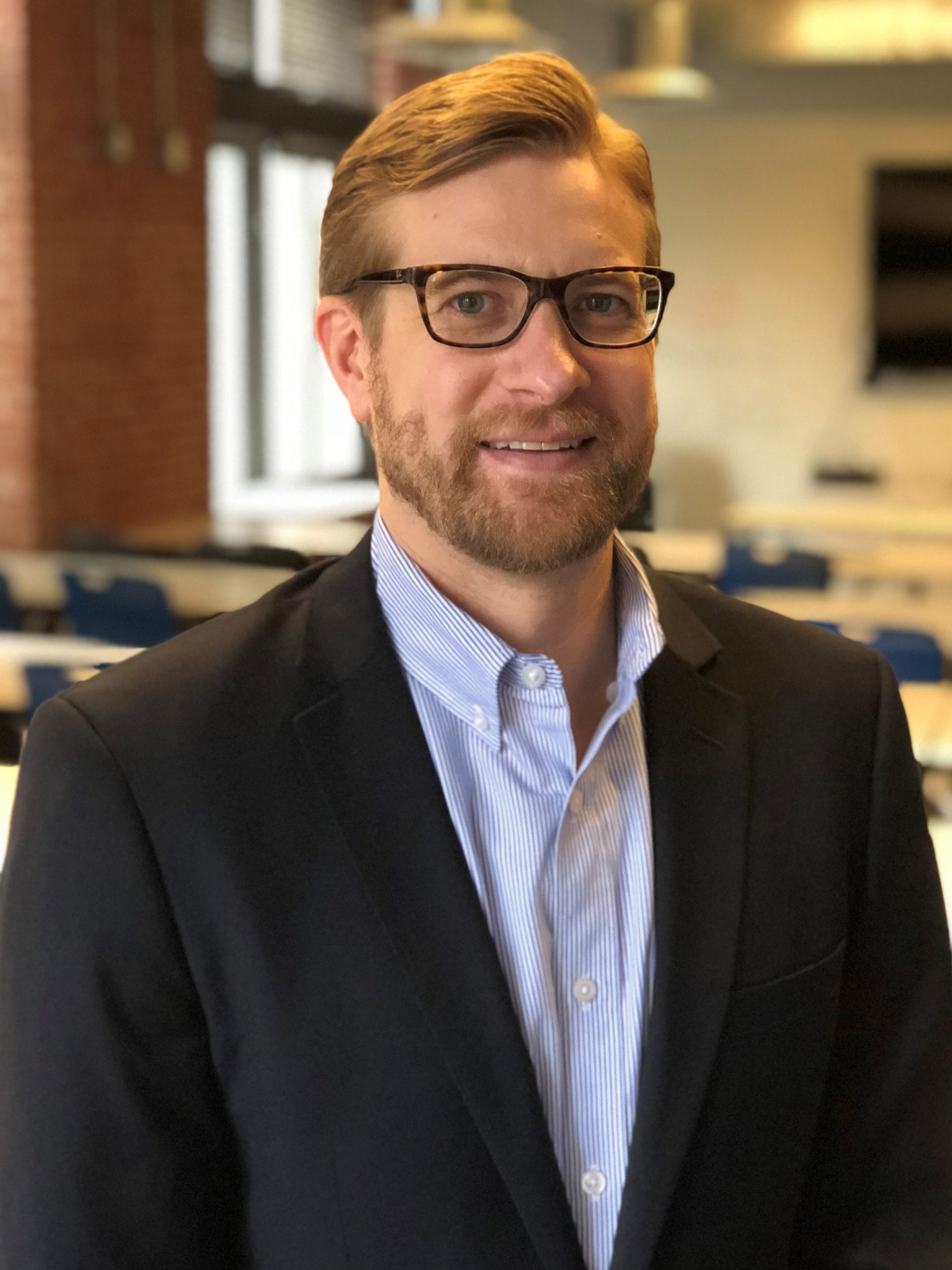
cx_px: 476
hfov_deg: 25.7
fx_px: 2090
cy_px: 635
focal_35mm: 57
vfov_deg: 33.8
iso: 640
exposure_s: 1/60
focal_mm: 6.6
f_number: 2.8
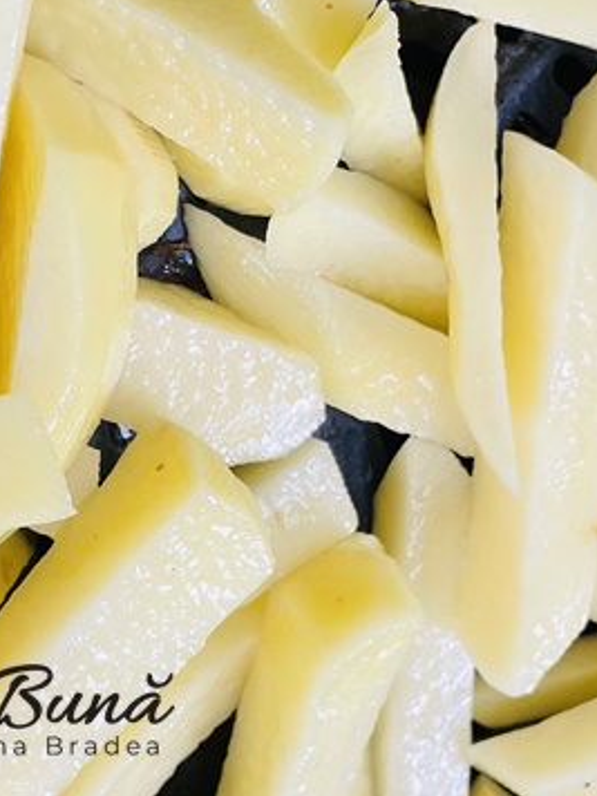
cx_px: 206
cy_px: 342
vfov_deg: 26.6
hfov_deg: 20.1
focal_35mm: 73
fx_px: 1679
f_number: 1.6
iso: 100
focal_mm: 4.2
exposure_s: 1/100
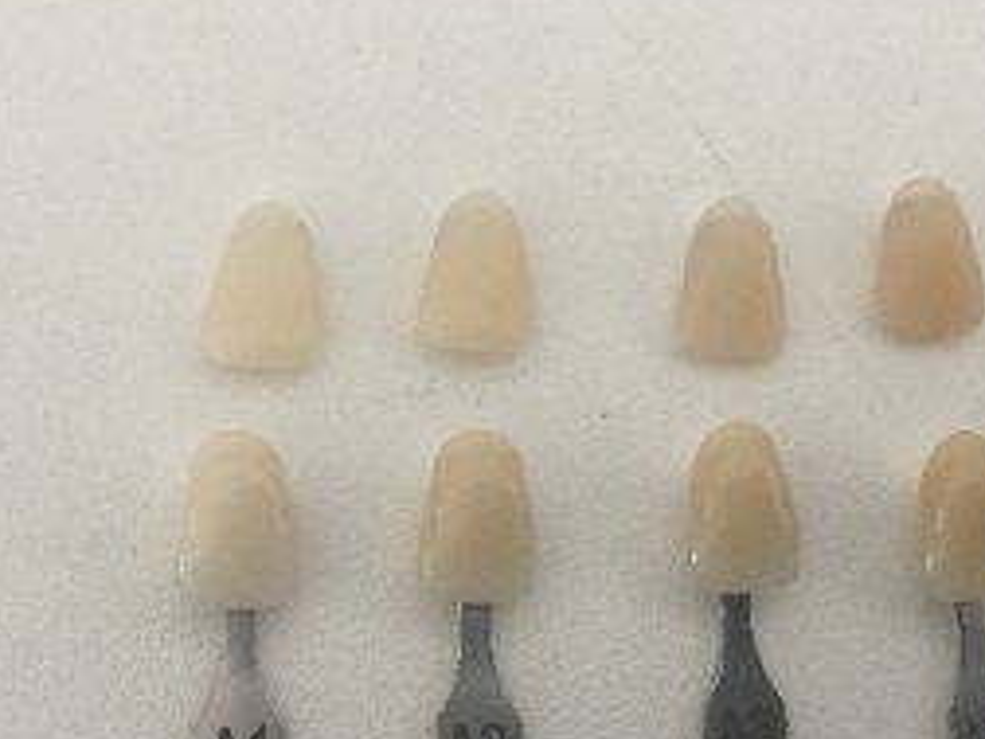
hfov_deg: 40.4
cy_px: 469
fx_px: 1309
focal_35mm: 46
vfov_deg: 31.4
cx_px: 700
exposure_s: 1/17
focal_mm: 4.15
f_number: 2.2
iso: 100
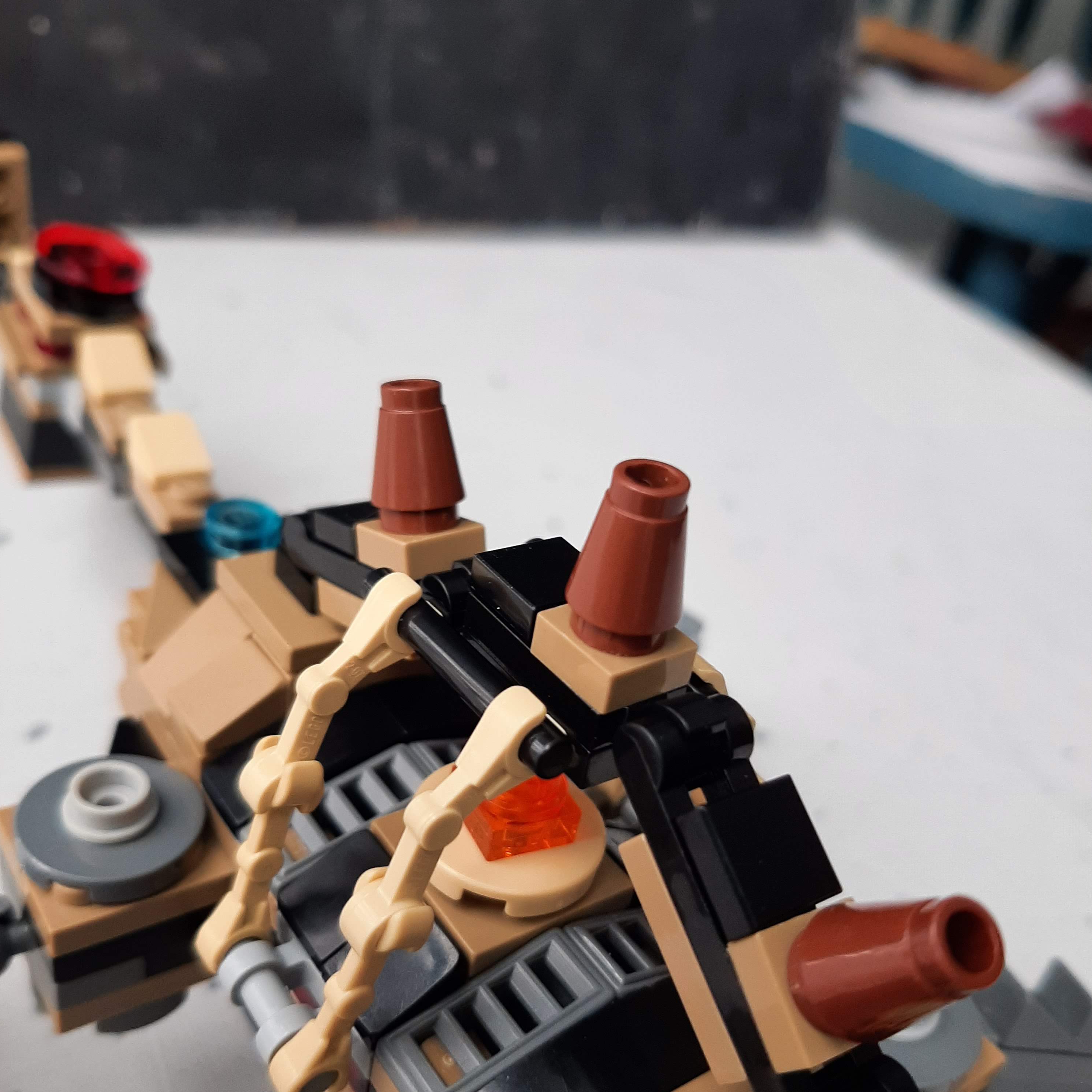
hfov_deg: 52.5
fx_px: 1106
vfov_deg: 52.4
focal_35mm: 31
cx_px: 550
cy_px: 611
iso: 64
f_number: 1.7
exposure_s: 1/60
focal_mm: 3.93
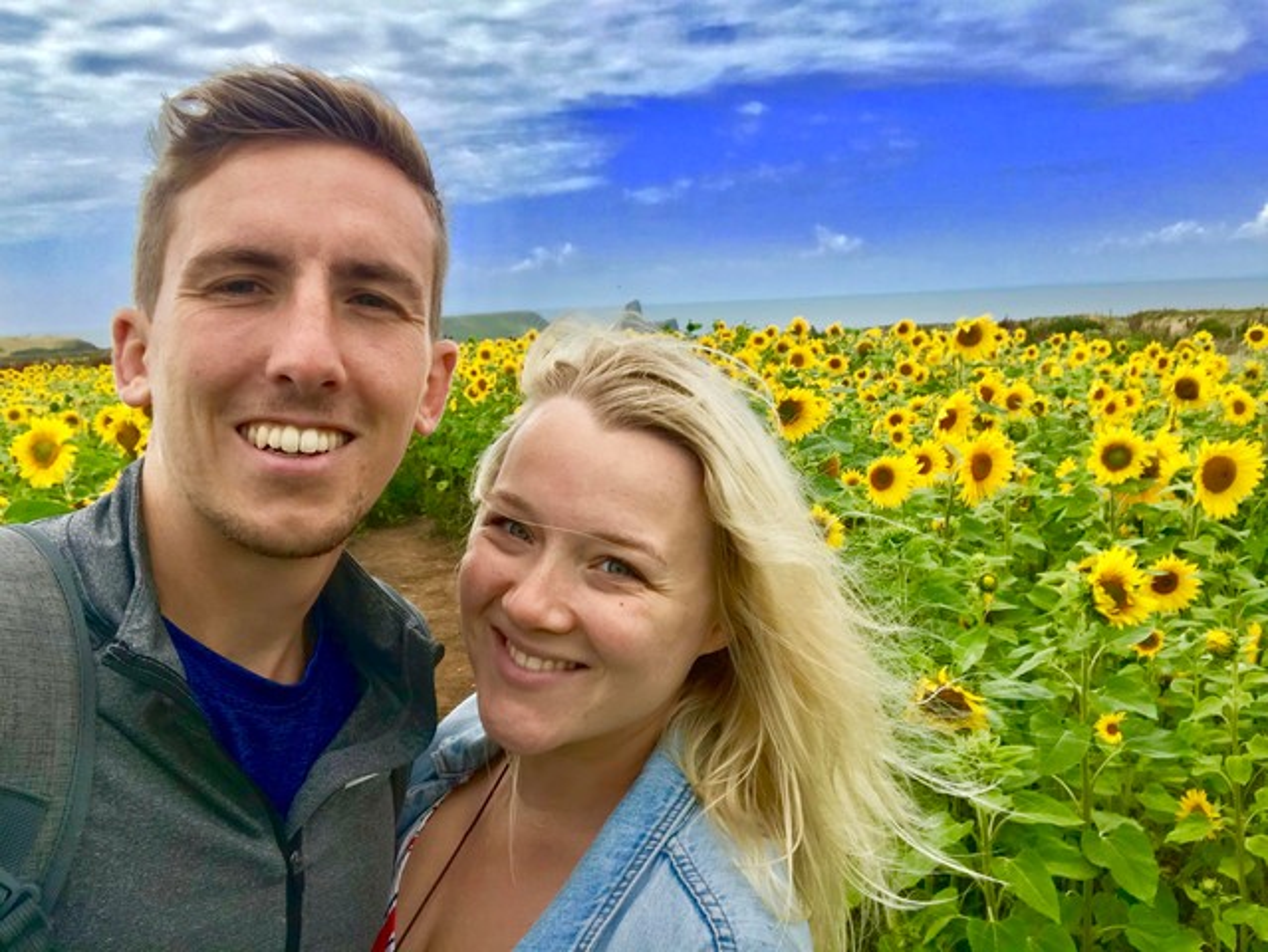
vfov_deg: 44.2
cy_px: 476
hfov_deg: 56.8
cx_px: 634
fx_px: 1173
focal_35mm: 32
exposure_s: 1/541
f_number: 2.2
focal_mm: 2.87
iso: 25
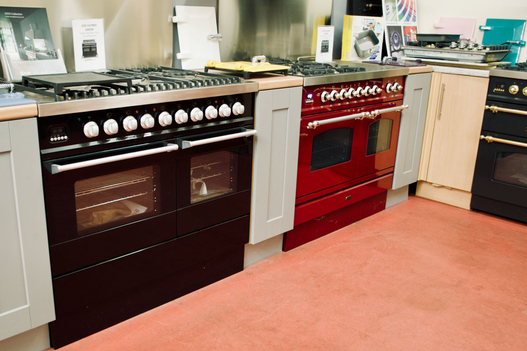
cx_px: 264
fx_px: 483
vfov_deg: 39.9
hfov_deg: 57.3
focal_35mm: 33
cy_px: 176
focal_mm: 22
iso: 720
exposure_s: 1/15
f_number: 3.8
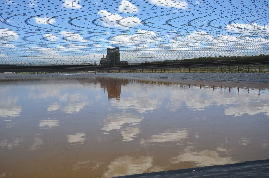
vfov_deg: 36.7
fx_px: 268
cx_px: 134
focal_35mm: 36
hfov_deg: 53.2
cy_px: 89
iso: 125
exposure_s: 1/250
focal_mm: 24
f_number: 8
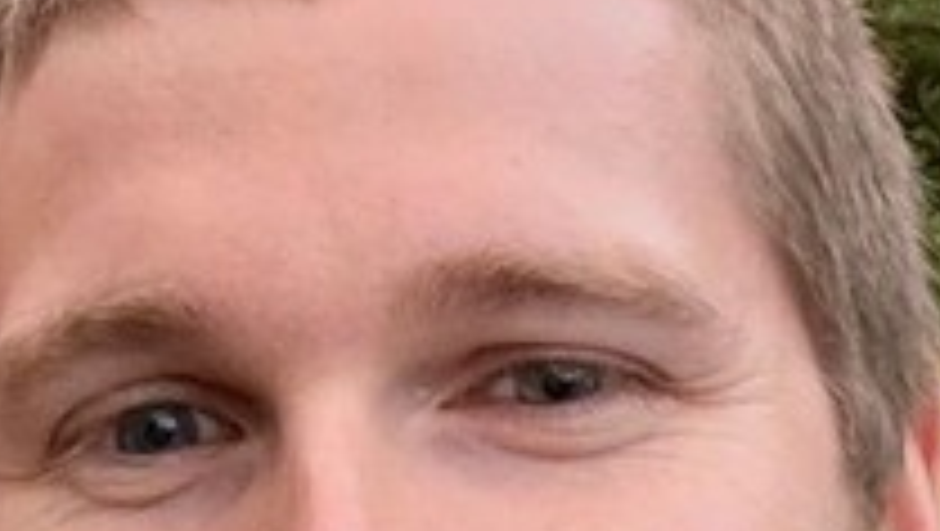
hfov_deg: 20.6
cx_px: 0
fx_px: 2495
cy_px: 18
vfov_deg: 12.0
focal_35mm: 100
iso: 500
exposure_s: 1/30
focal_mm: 2.71
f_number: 2.2
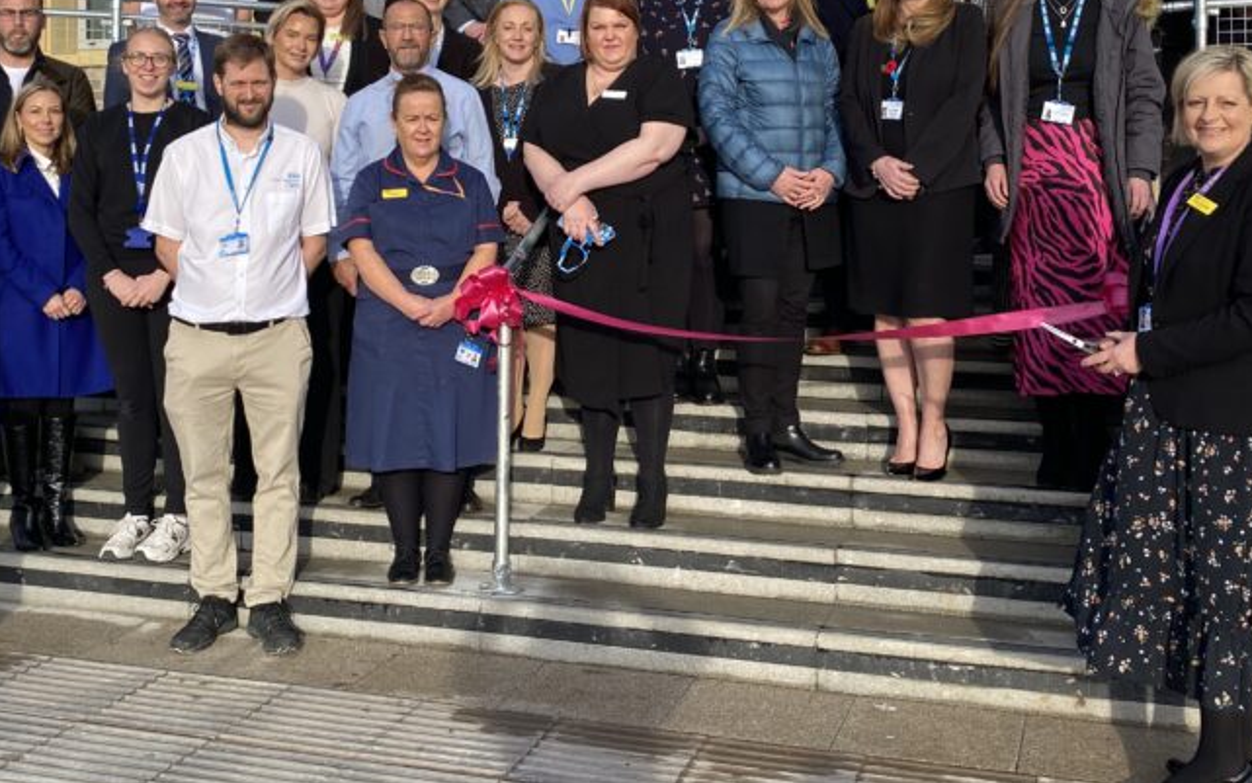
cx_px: 621
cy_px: 143
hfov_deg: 45.3
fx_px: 1502
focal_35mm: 44
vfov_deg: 28.5
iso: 32
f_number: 1.8
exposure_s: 1/1585
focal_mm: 4.25
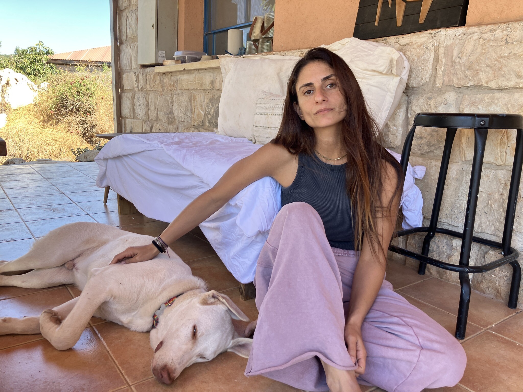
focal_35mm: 28
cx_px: 262
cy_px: 196
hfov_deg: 63.4
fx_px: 423
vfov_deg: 49.7
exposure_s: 1/139
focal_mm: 3.99
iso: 25
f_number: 1.8
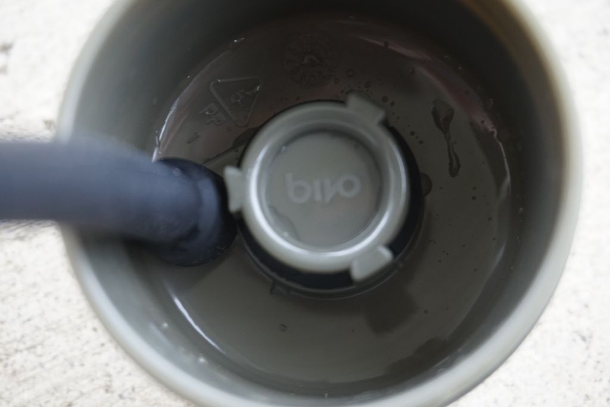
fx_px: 966
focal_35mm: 57
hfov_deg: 35.0
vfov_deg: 23.8
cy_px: 204
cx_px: 305
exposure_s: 1/60
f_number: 5.6
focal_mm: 38
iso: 800
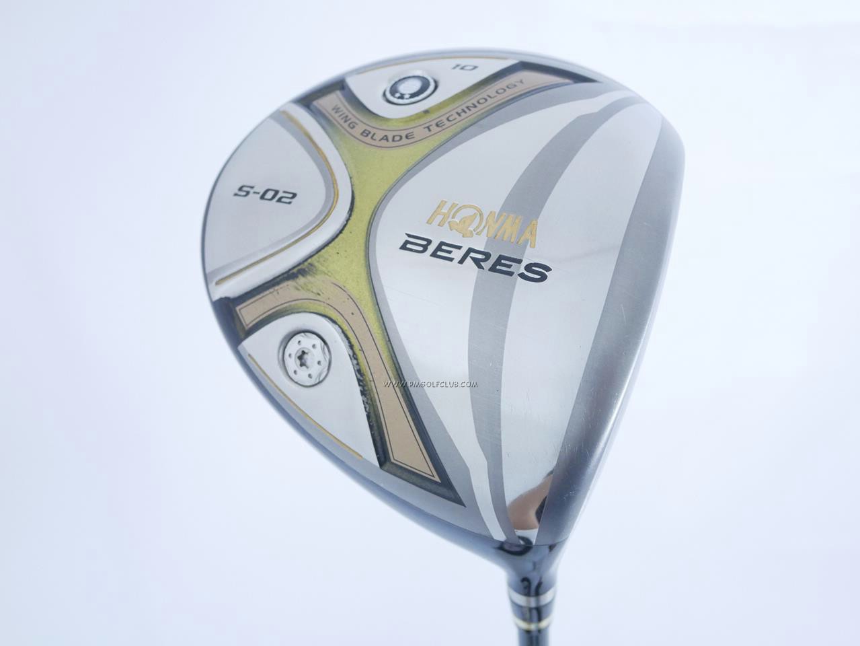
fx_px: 1243
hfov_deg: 38.2
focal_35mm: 50
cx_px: 430
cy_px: 323
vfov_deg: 29.1
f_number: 4.5
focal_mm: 25
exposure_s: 1/60
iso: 1600
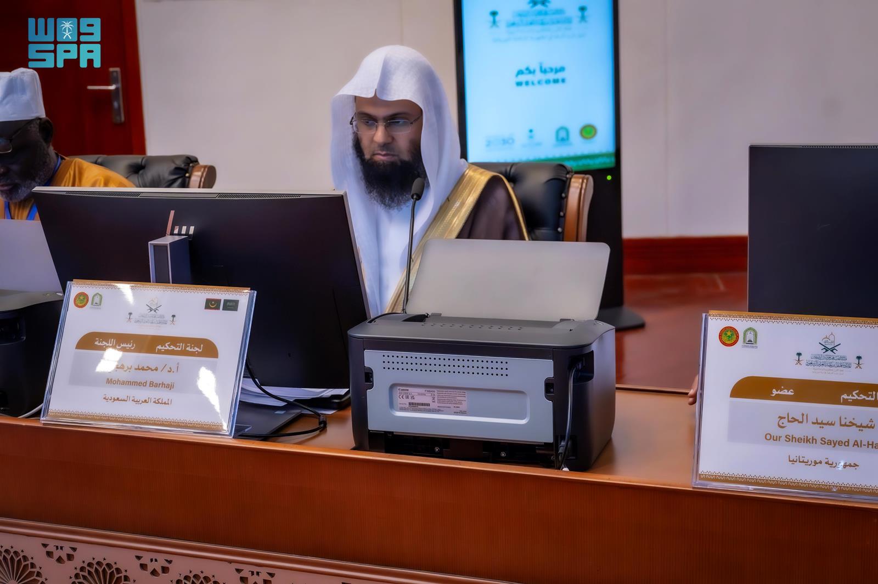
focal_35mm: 61
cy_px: 292
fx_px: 1487
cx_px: 439
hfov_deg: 32.9
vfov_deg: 22.2
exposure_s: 1/500
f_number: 4.5
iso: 8000
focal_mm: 41
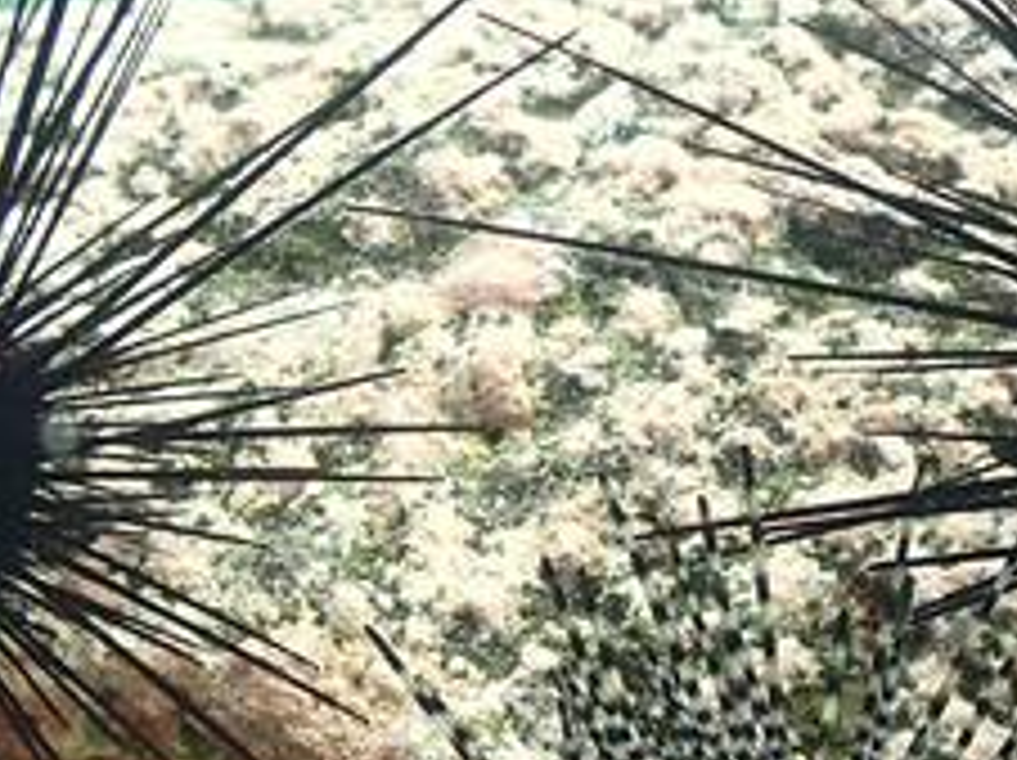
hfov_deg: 21.0
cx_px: 670
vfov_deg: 15.8
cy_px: 488
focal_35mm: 93
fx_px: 2729
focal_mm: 5.4
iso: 100
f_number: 3.2
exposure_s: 1/160
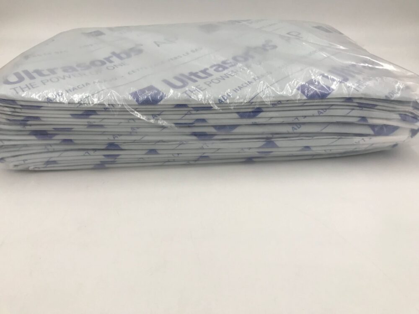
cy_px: 157
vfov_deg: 49.7
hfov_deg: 63.4
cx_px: 210
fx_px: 339
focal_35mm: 28
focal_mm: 3.99
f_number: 1.8
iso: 40
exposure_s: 1/120
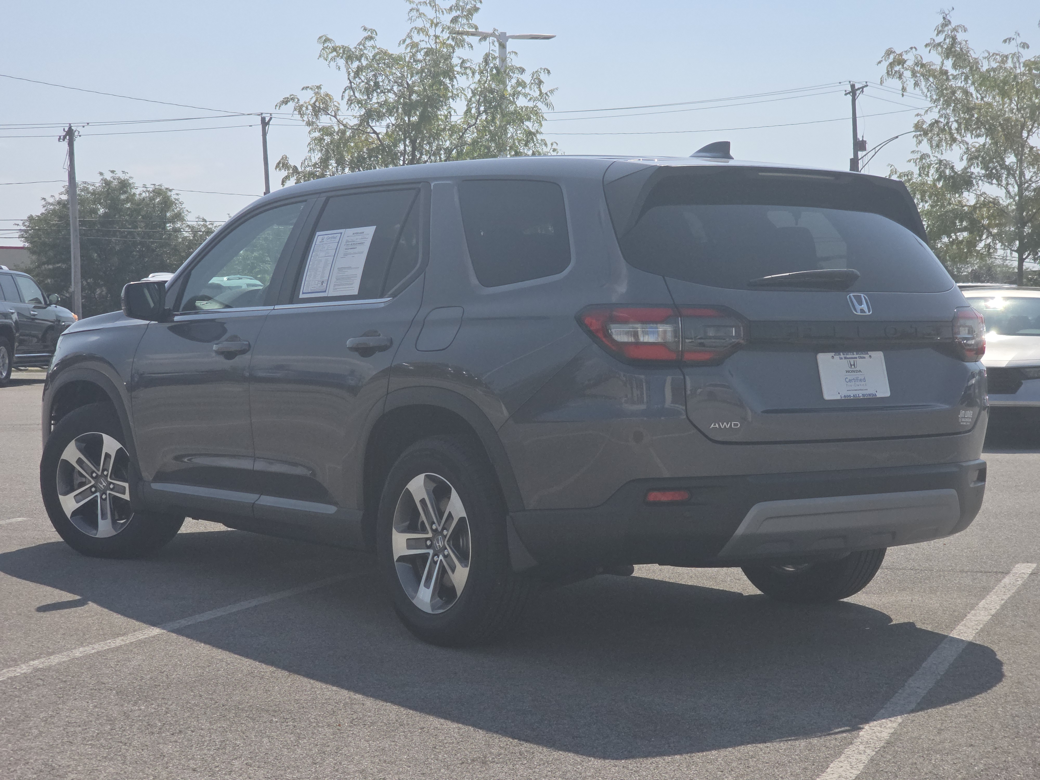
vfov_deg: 21.3
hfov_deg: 28.2
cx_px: 520
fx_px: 2073
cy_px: 390
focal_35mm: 69
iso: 50
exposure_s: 1/3464
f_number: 2.4
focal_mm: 7.9
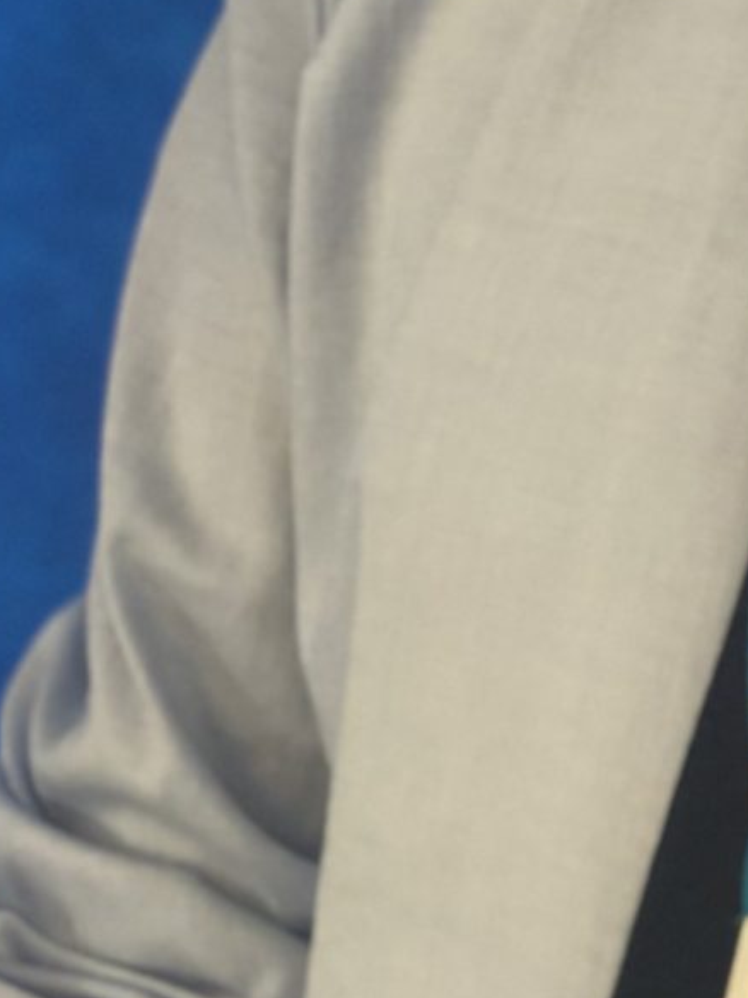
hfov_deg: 6.4
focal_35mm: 228
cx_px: 1400
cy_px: -1089
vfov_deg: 8.2
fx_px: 6569
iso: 50
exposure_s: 1/50
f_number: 2.4
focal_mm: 6
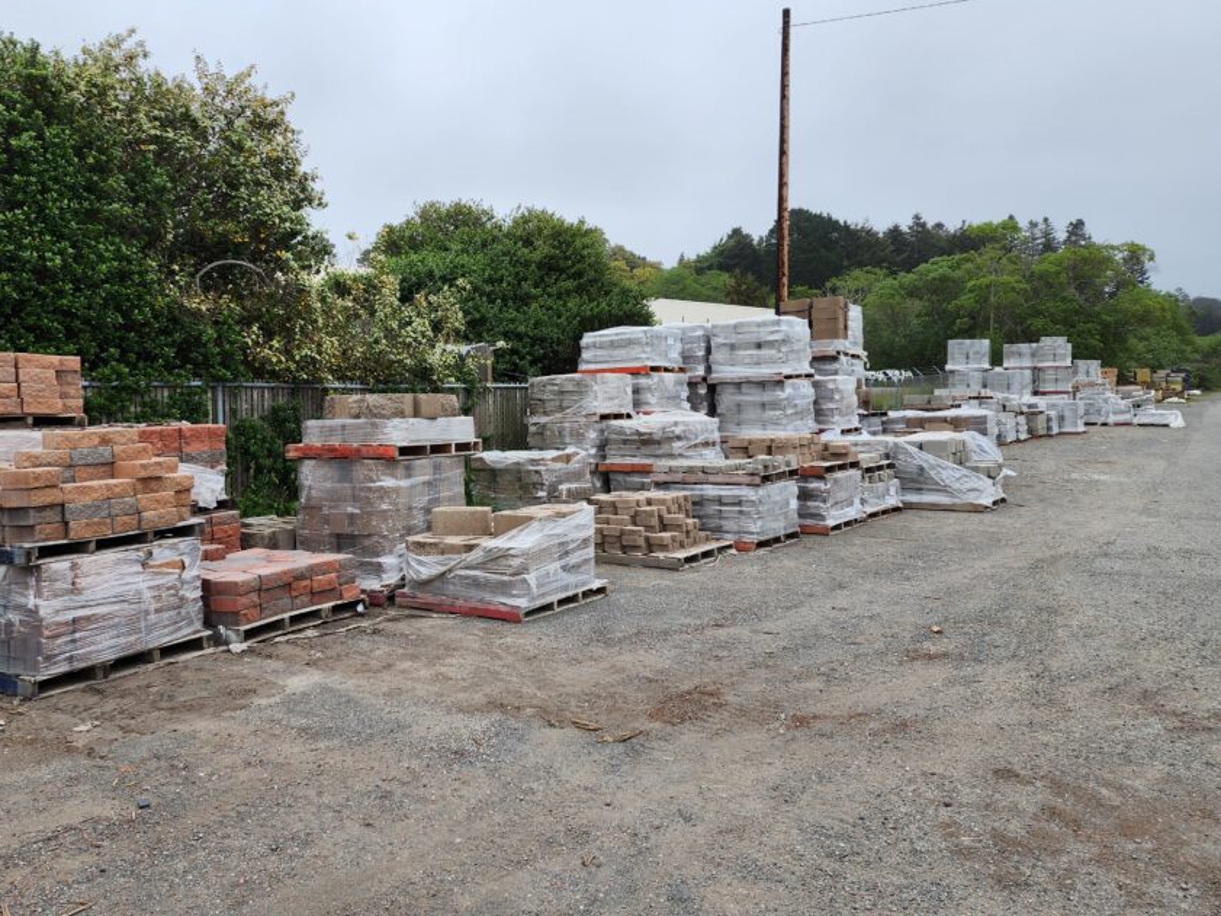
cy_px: 428
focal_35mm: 28
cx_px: 505
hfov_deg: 63.0
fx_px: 988
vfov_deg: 49.7
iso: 12
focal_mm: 6.4
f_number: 1.8
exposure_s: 1/458
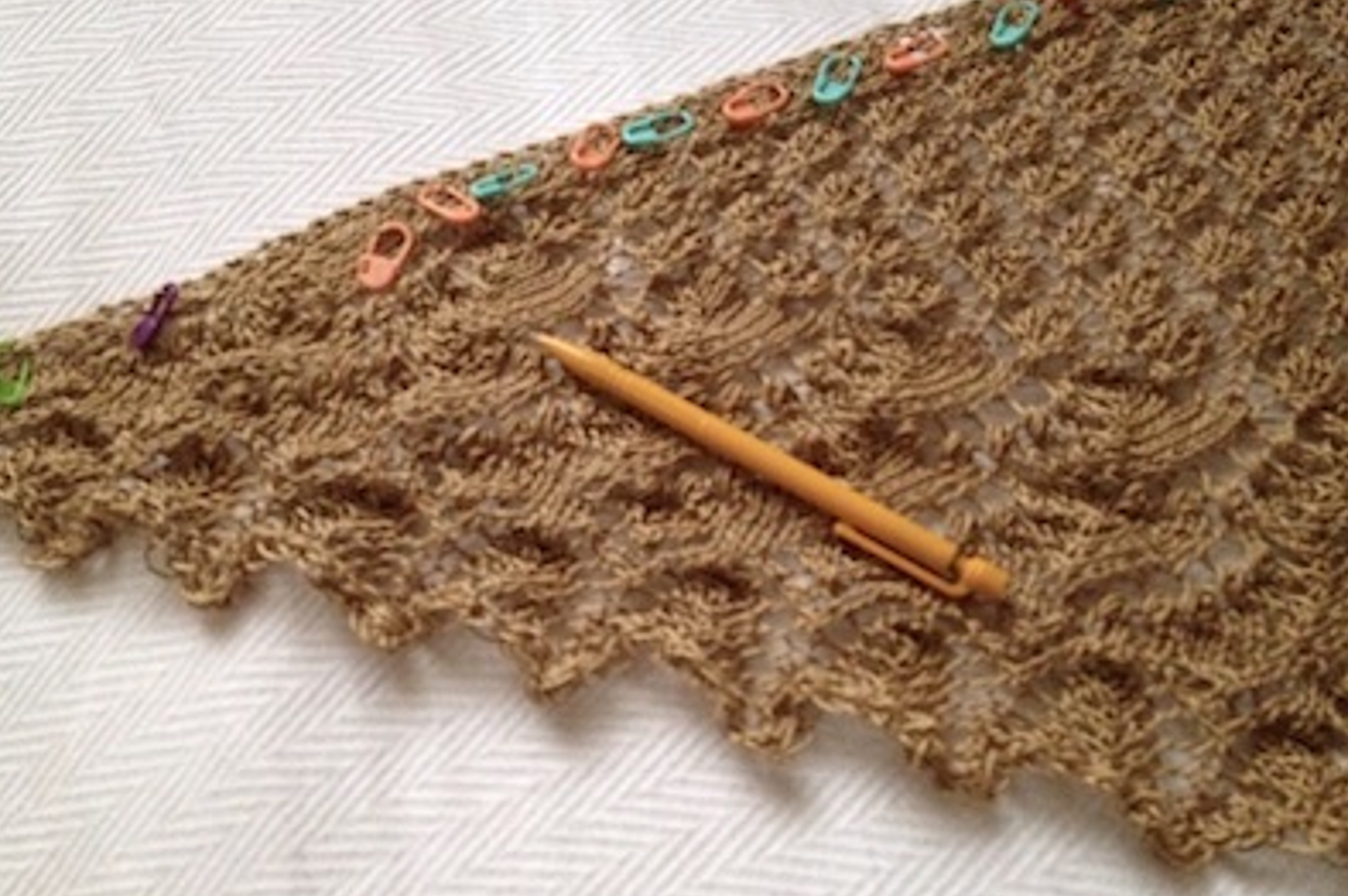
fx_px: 1384
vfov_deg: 35.9
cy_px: 434
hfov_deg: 51.9
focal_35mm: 37
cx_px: 677
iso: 800
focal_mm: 4.28
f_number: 2.4
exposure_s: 1/15
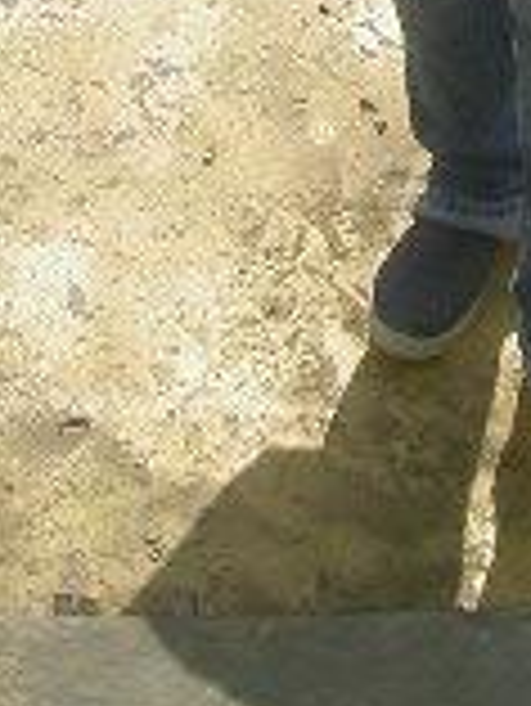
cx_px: 567
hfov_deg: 9.3
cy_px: -643
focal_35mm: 159
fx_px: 3248
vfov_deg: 11.4
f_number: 4.7
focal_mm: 8
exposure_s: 1/625
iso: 100
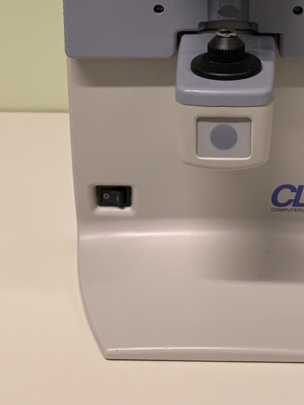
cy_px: -30
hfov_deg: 24.9
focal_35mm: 58
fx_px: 679
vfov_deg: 30.1
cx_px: 239
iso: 160
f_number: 1.8
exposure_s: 1/50
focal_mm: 4.25
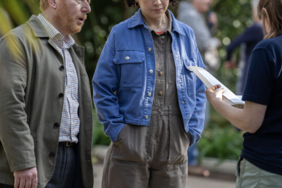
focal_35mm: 202
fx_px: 1581
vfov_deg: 6.8
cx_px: 155
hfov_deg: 10.2
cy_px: 73
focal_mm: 143
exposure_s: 1/320
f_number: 3.2
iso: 400
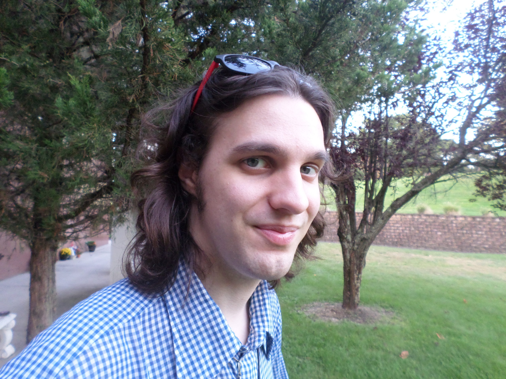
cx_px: 253
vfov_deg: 54.9
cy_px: 190
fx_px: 365
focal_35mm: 25
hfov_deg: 69.4
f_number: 2.5
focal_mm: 4.5
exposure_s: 1/30
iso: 200
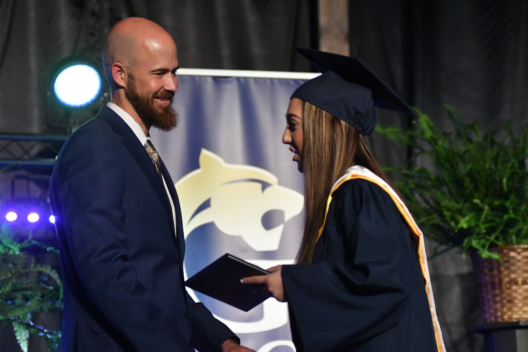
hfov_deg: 17.1
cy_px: 176
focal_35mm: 120
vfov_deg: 11.4
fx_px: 1760
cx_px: 264
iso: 8000
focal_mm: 80
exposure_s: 1/640
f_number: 2.8
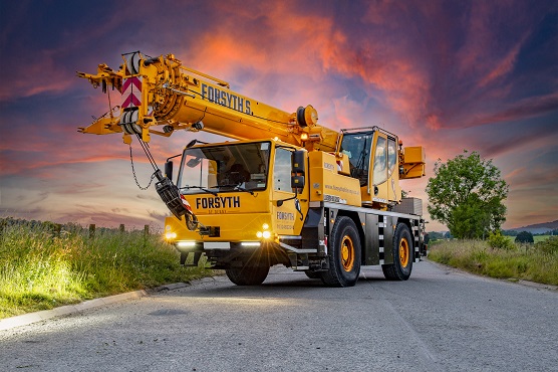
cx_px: 279
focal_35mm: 39
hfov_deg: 49.6
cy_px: 186
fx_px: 604
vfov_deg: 34.2
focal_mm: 26
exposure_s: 1/8
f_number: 8
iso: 200
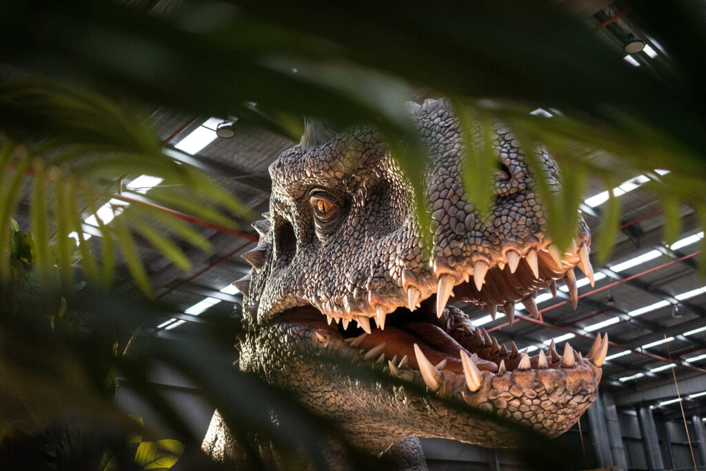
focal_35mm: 35
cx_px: 353
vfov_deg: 37.9
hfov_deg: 54.4
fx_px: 686
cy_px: 236
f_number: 2.8
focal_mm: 35
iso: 2000
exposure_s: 1/125
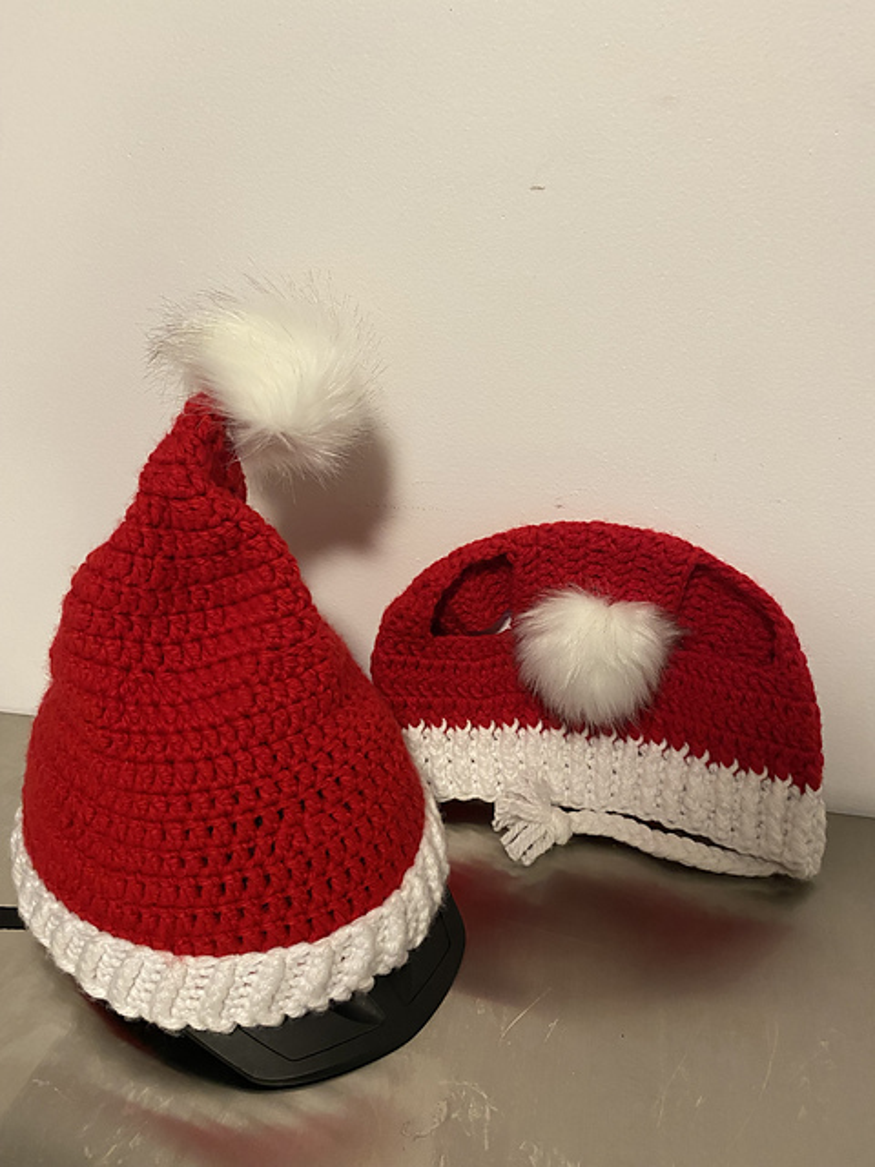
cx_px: 438
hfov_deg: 53.1
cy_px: 584
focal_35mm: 26
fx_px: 876
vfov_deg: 67.3
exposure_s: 1/60
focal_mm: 4.25
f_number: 1.8
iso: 400
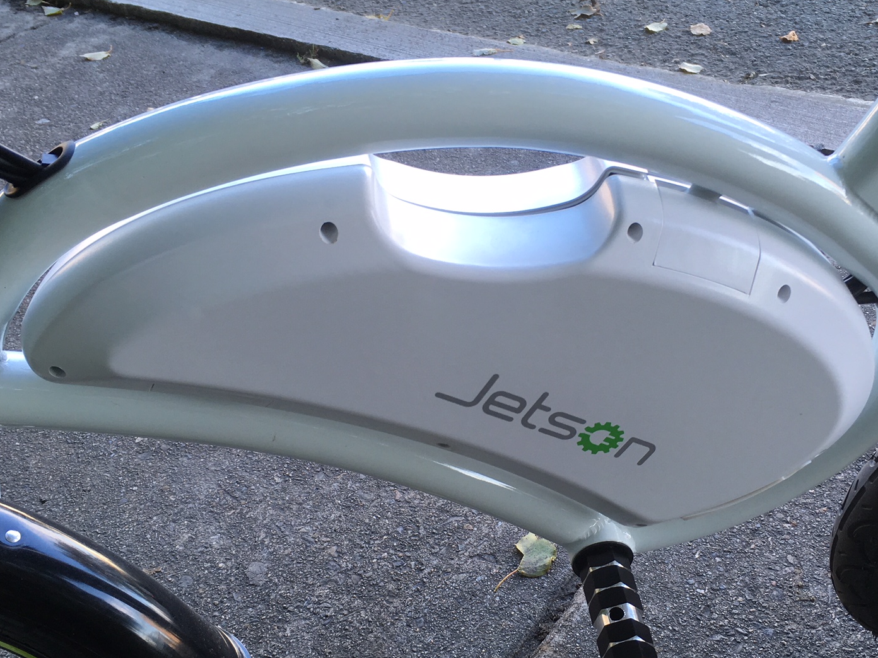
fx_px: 1065
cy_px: 392
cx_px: 481
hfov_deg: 44.7
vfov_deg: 34.2
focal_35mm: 42
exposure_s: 1/60
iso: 25
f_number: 2.2
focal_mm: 4.15
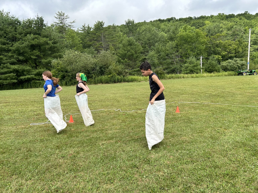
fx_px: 194
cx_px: 129
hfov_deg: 67.3
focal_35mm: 26
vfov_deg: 53.1
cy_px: 96
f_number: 1.5
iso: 50
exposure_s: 1/1934
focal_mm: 5.7
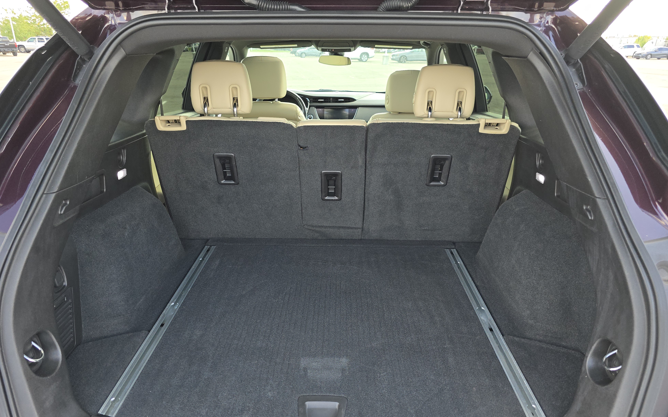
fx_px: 455
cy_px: 250
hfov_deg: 72.5
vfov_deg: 49.0
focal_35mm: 25
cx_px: 328
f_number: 1.7
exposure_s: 1/180
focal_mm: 6.3
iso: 64
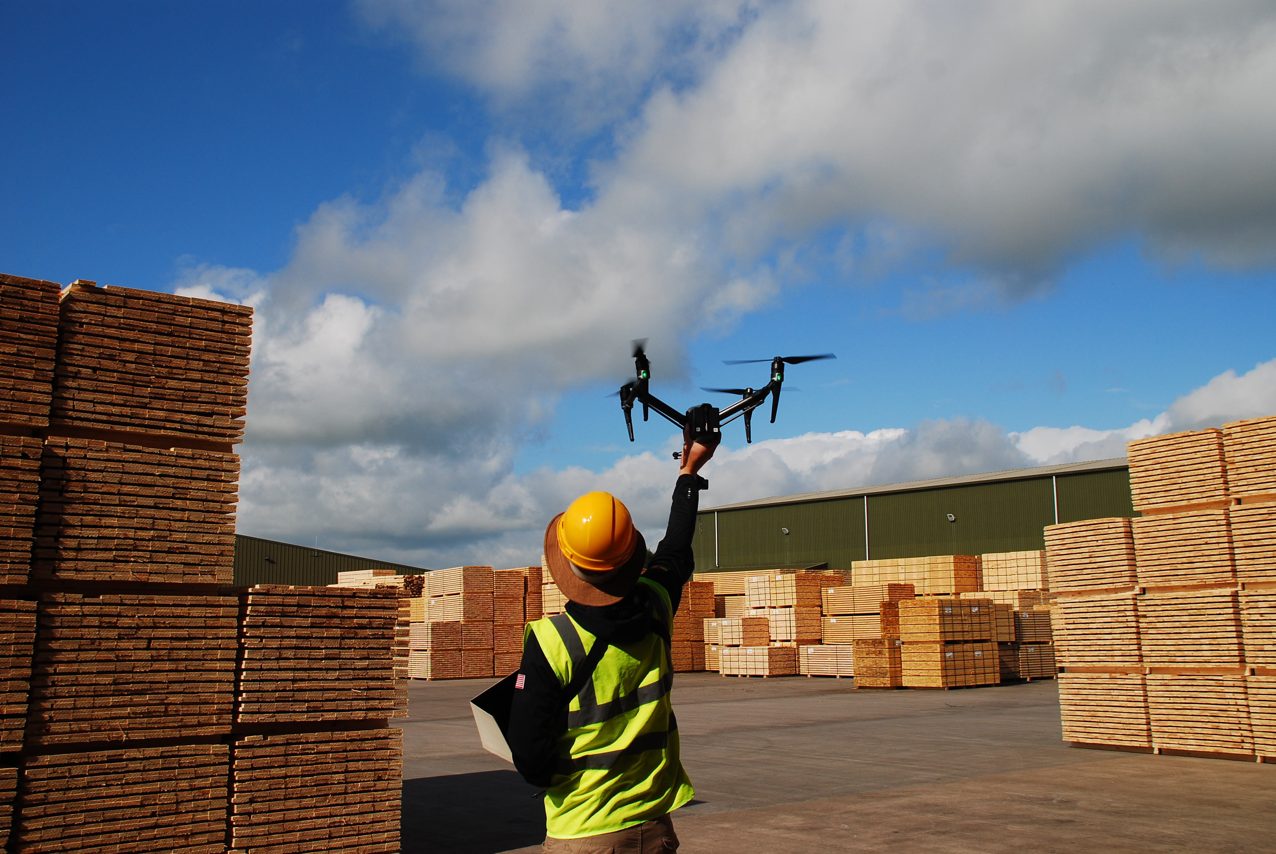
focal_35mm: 36
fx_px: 1278
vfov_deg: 37.0
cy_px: 427
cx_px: 638
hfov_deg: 53.1
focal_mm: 24
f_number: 6.3
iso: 125
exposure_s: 1/800
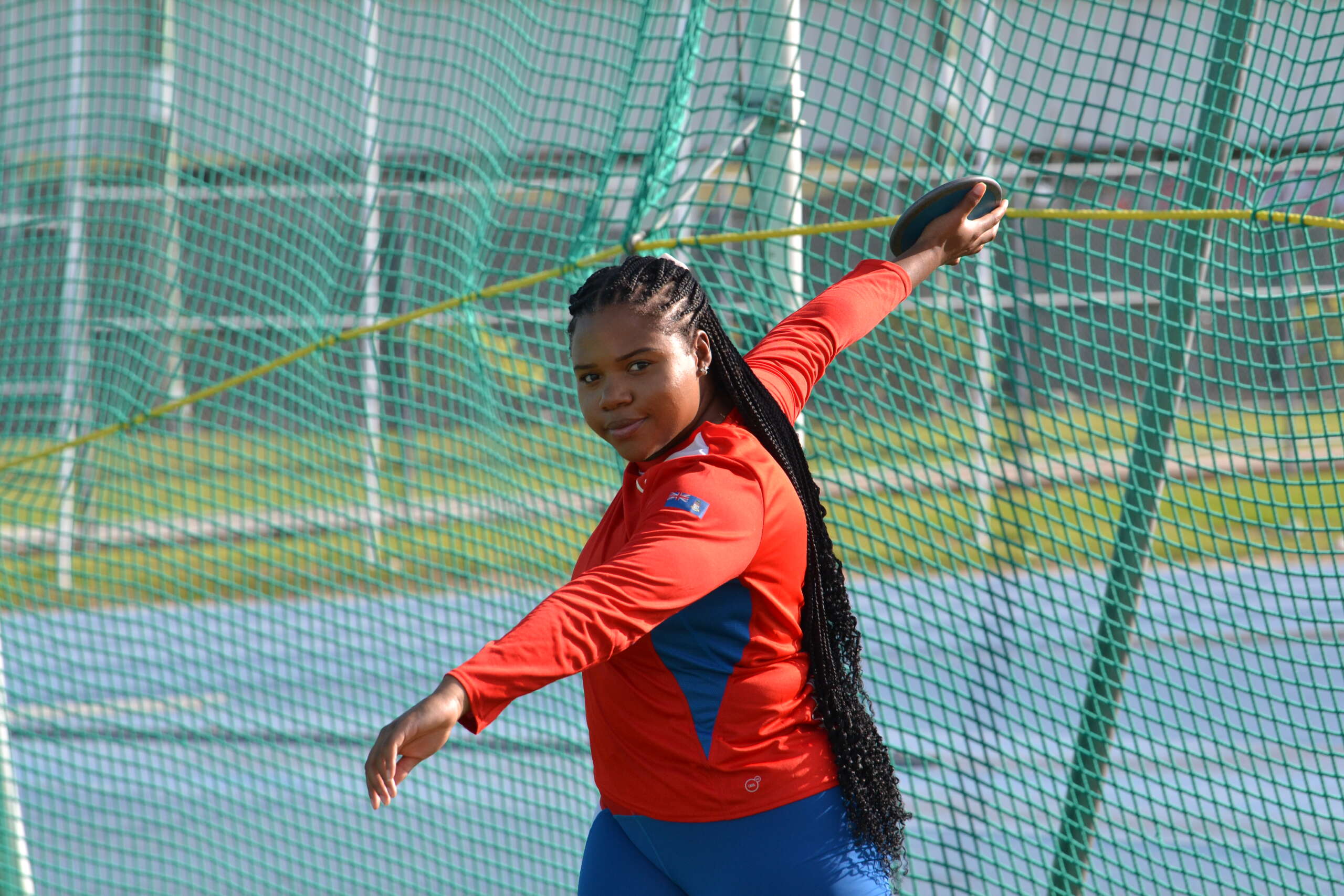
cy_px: 448
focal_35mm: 168
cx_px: 672
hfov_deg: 12.2
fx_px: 6272
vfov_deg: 8.2
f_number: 5
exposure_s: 1/1000
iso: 400
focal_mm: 112
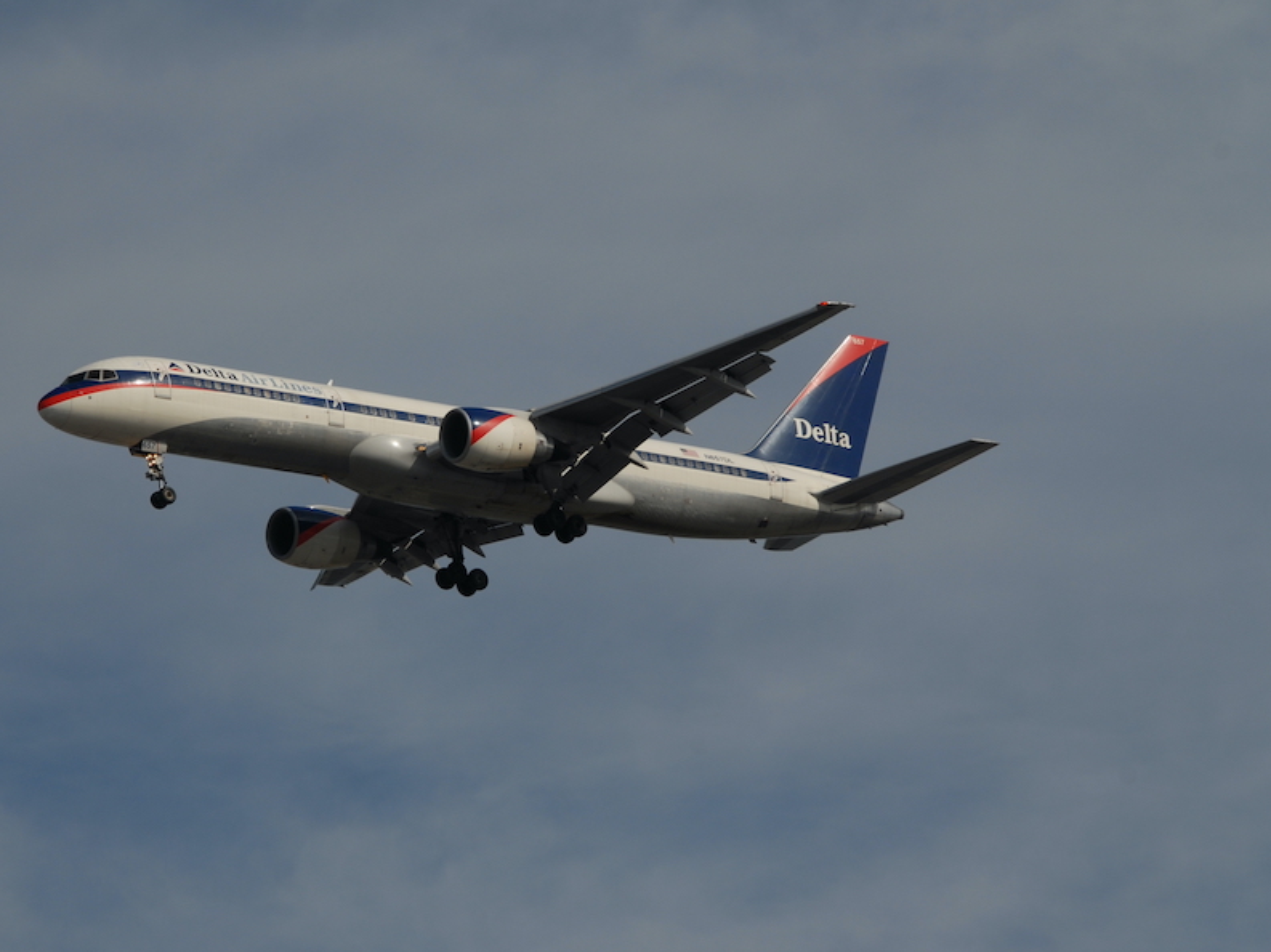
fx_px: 7487
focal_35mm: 204
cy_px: 470
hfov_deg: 9.7
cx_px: 490
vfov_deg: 7.3
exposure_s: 1/400
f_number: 10
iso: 100
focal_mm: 112
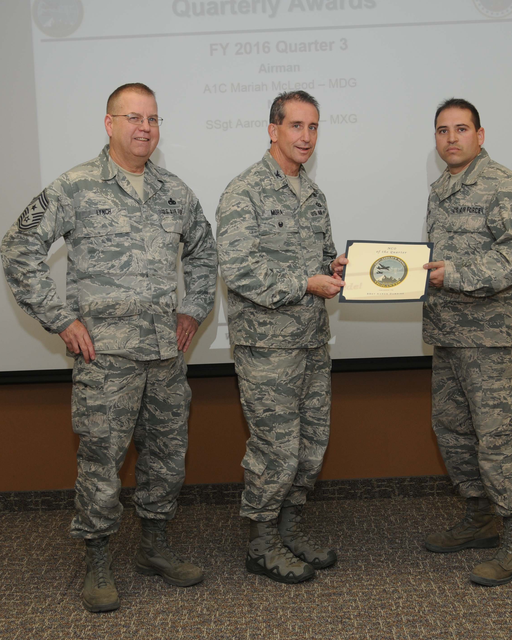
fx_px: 966
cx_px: 287
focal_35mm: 51
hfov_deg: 29.7
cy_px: 320
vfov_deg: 36.7
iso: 200
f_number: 5
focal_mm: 24
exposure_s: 1/60
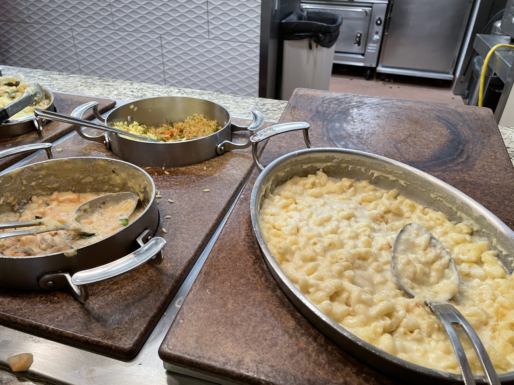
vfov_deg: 53.1
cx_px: 257
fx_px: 386
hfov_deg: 67.3
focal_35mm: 26
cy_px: 192
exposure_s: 1/60
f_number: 1.6
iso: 100
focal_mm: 4.2
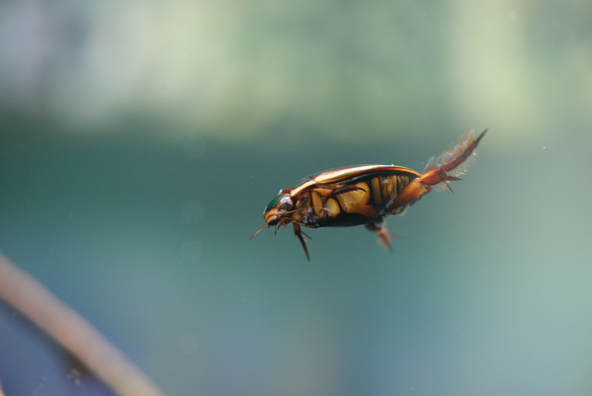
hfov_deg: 19.4
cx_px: 296
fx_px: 1728
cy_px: 198
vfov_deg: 13.1
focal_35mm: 105
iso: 2500
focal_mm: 105
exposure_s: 1/250
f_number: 4
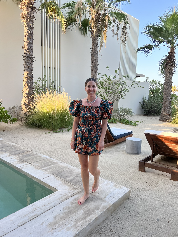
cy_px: 118
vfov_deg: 67.3
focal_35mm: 26
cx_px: 89
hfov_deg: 53.1
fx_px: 178
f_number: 1.5
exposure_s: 1/424
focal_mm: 5.7
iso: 50
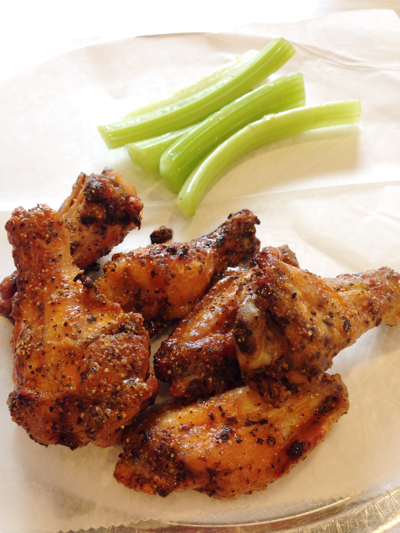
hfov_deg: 42.9
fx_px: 508
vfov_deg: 55.4
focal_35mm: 33
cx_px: 200
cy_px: 266
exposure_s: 1/20
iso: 64
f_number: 2.4
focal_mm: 4.12
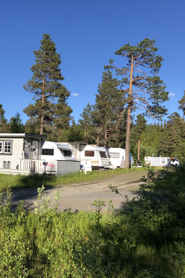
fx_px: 301
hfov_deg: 33.5
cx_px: 44
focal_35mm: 39
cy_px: 139
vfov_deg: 49.6
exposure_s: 1/1453
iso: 20
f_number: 1.8
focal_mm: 3.99
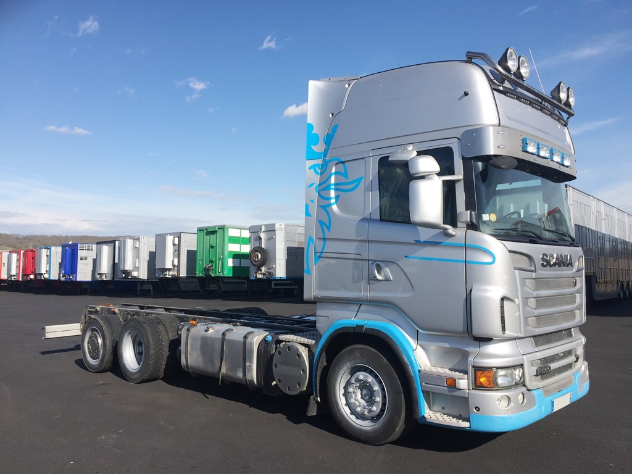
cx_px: 316
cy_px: 237
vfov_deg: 48.2
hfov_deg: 61.7
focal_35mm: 29
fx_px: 529
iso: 32
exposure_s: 1/2639
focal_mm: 4.15
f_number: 2.2
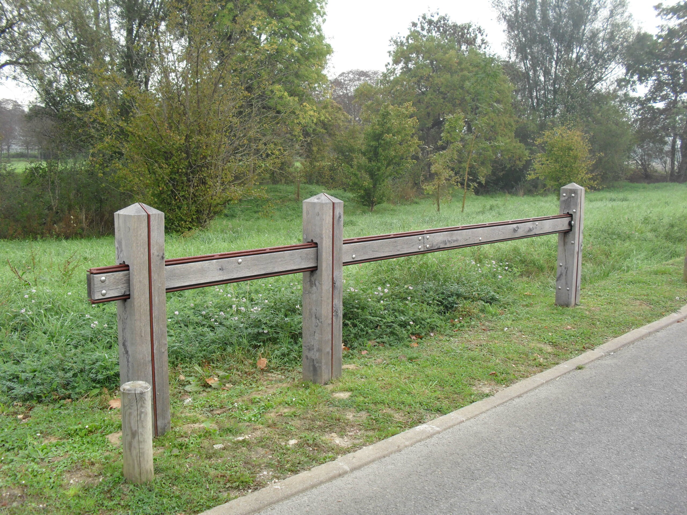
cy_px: 258
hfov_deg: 52.6
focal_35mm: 35
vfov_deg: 40.7
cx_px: 344
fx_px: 695
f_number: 3.2
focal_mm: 6.3
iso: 100
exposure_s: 1/180
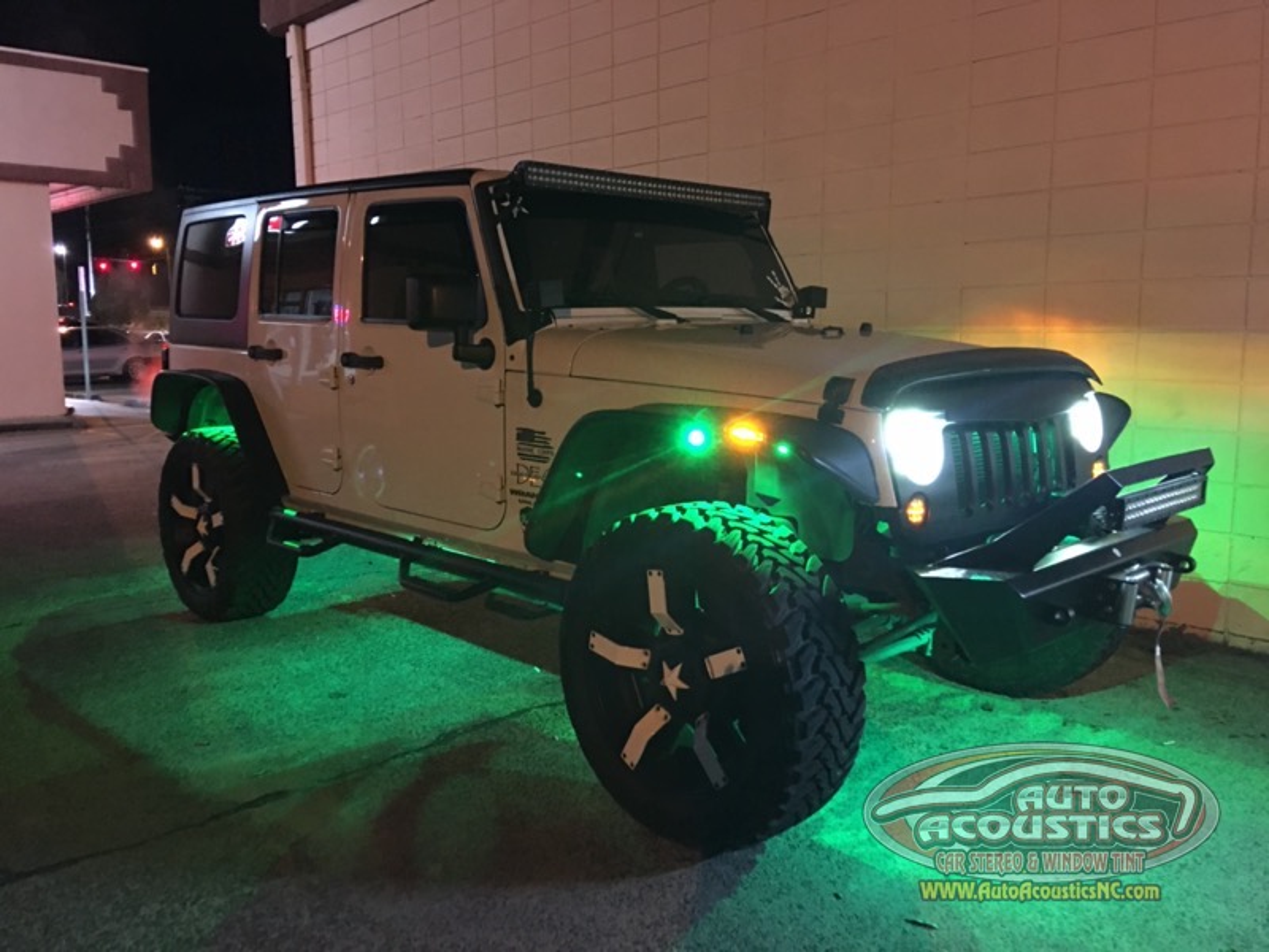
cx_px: 634
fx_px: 1063
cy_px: 476
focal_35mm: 29
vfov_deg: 48.2
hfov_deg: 61.7
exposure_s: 1/4
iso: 125
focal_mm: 4.15
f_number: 2.2
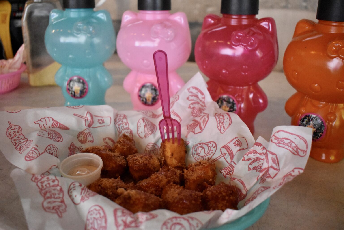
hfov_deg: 55.1
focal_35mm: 34
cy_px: 115
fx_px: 330
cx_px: 172
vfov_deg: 38.4
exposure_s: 1/60
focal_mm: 23
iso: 6400
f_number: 3.8
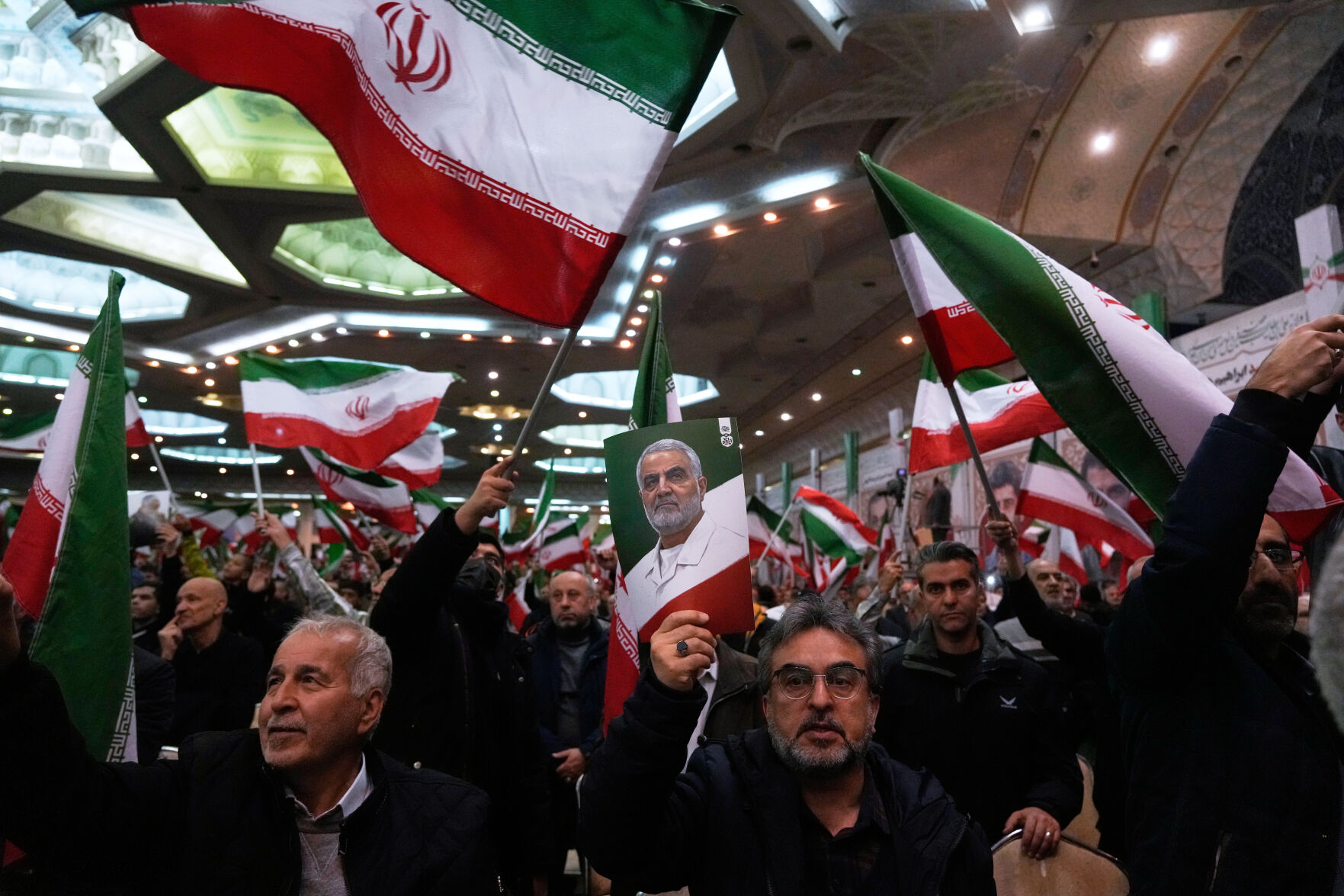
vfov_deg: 53.1
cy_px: 448
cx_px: 672
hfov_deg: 73.7
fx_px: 896
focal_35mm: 24
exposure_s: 1/400
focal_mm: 24
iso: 5000
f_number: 4
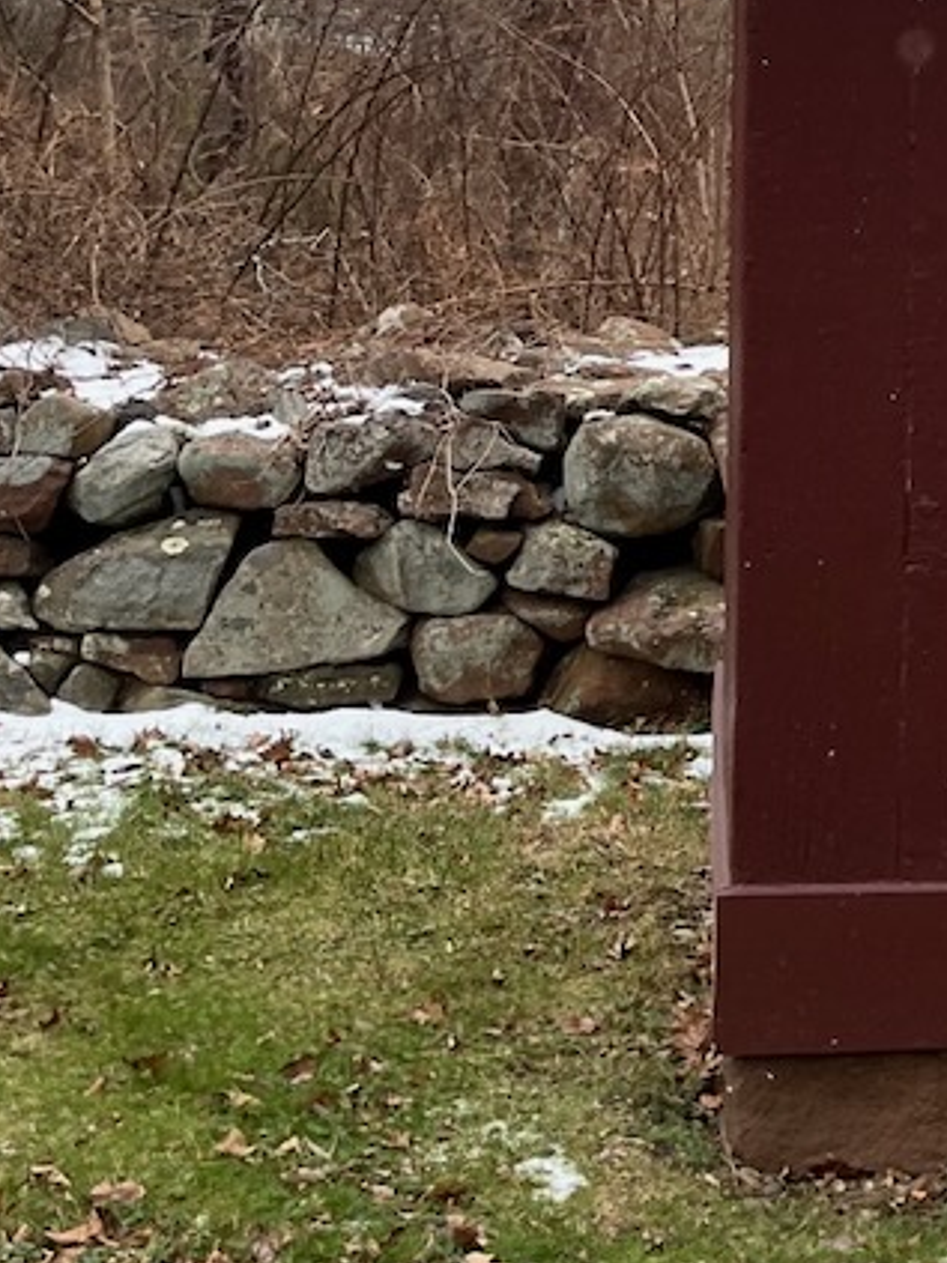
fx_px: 2993
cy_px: 182
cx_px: 1404
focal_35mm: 82
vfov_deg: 23.4
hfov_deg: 16.5
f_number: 1.6
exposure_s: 1/583
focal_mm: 5.1
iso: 50
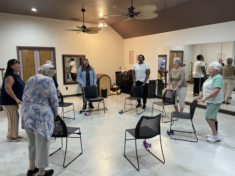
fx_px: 183
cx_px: 116
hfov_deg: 65.3
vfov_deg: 51.3
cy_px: 86
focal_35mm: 27
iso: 320
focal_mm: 4.2
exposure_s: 1/60
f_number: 1.6
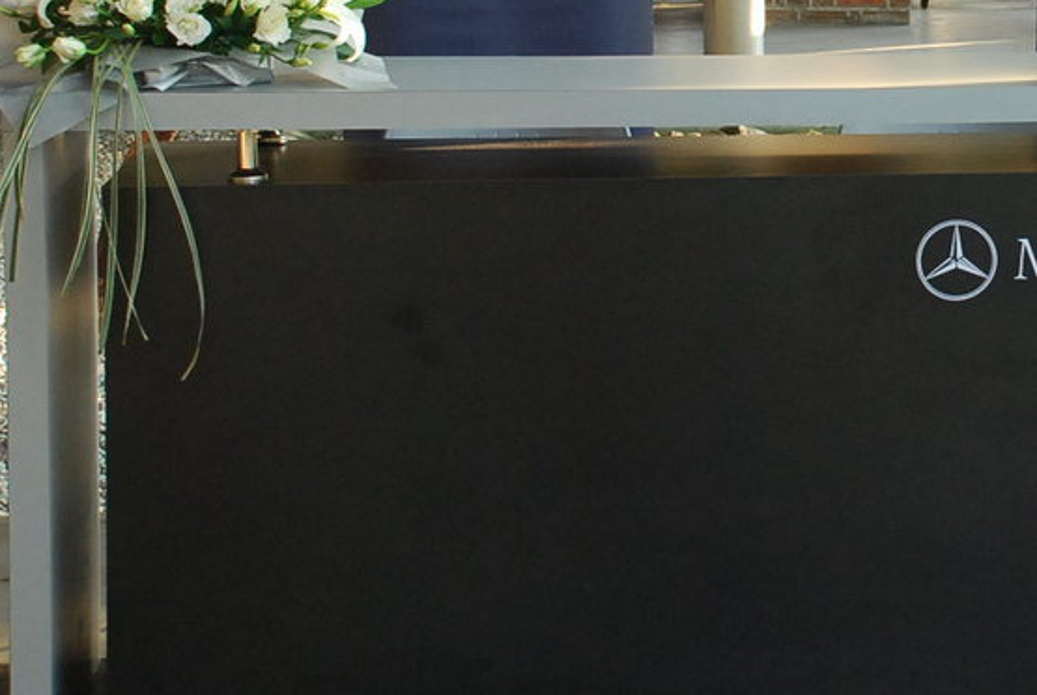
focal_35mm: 117
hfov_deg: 17.0
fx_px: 3383
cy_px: 94
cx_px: 1059
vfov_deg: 11.7
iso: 800
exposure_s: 1/60
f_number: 5.6
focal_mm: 31
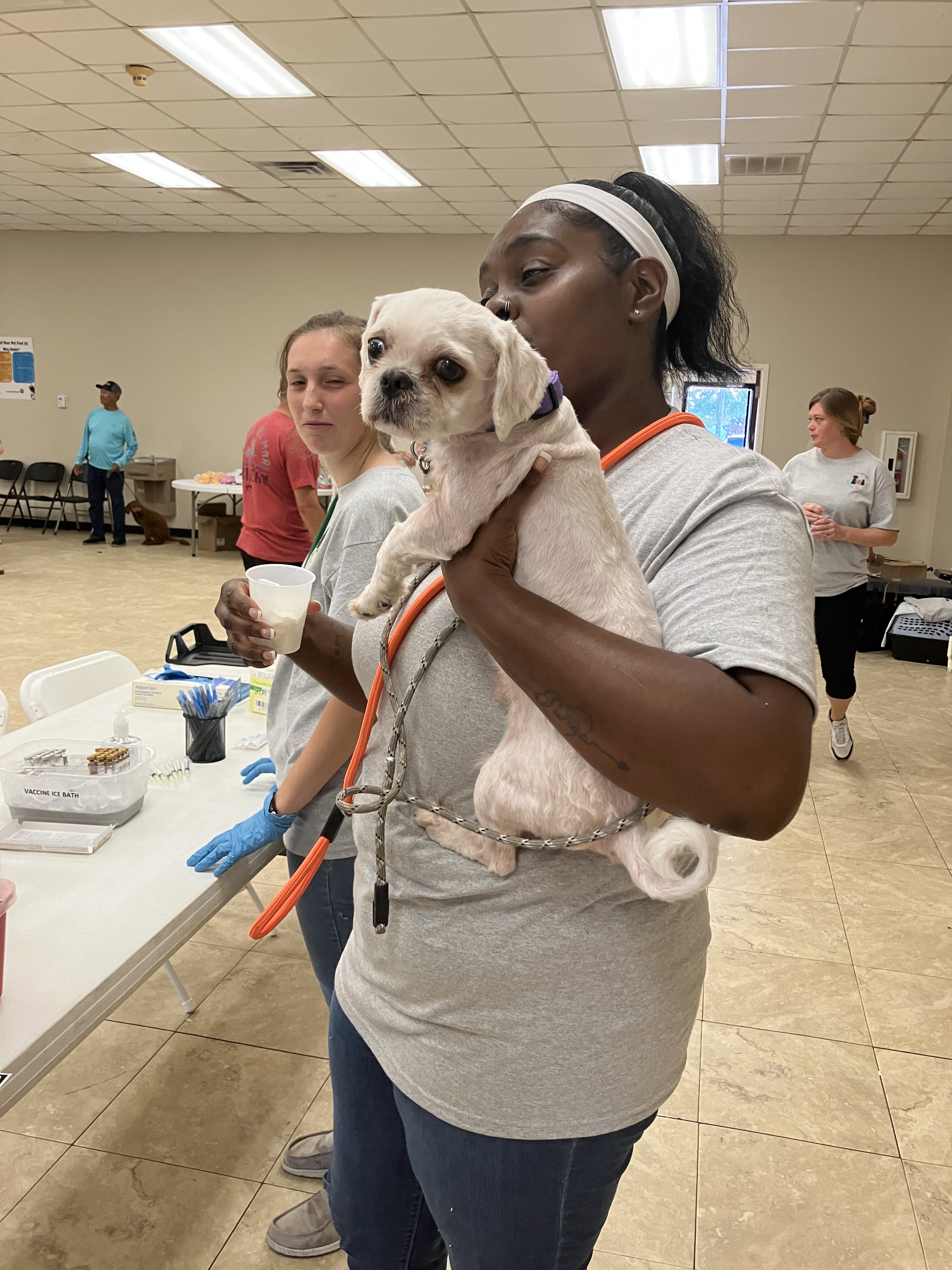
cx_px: 476
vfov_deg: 63.4
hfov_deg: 49.7
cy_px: 635
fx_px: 1027
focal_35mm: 28
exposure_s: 1/60
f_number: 1.8
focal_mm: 3.99
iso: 100
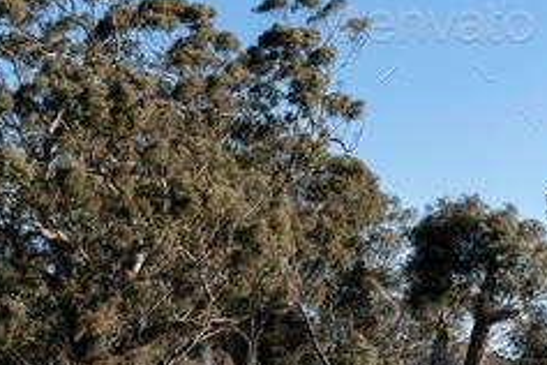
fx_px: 2081
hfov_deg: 14.8
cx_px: 78
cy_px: 133
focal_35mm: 137
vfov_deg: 10.0
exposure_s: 1/320
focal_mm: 55
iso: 200
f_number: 7.1
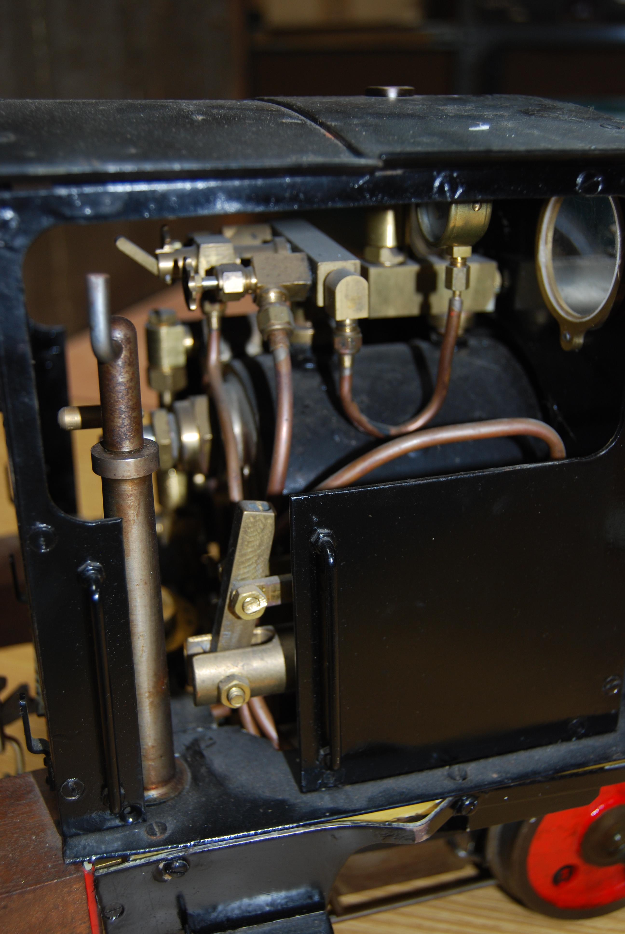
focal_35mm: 39
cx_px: 312
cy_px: 467
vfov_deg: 49.5
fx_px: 1013
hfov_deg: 34.3
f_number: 4
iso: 200
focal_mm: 26
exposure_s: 1/60
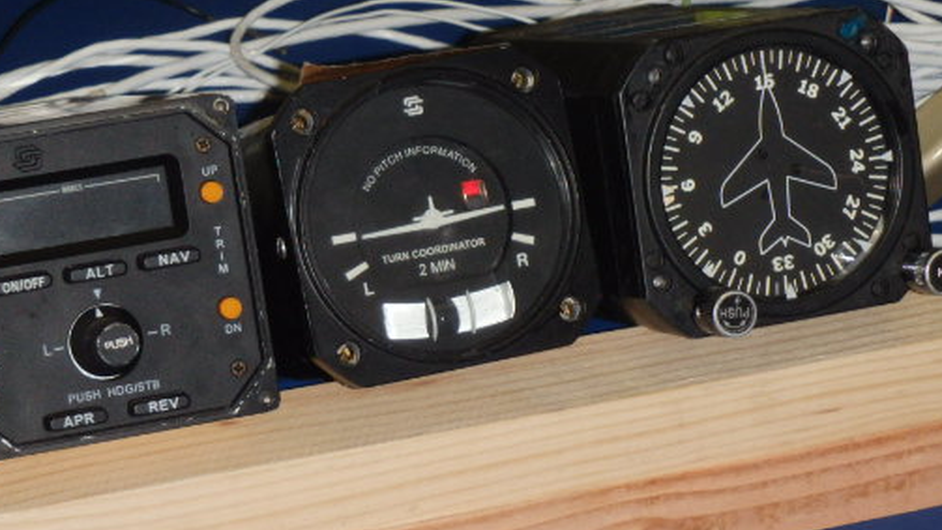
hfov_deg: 11.1
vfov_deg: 6.3
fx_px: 4846
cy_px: 204
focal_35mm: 194
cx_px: 423
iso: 400
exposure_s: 1/60
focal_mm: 25
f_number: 5.9
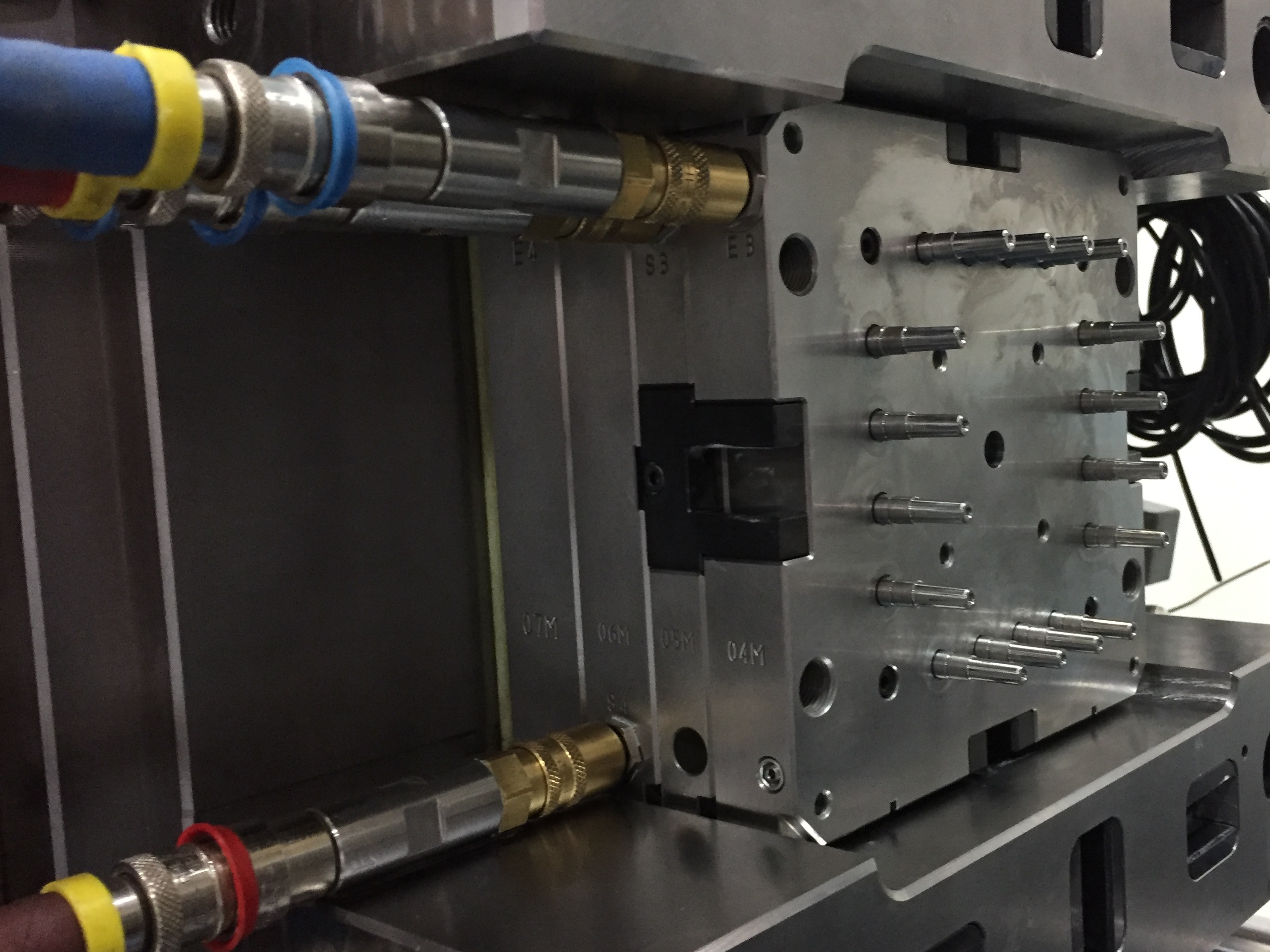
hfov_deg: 49.6
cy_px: 481
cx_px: 797
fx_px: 1358
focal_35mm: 37
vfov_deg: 38.7
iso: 250
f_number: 2.2
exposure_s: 1/20
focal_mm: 4.15
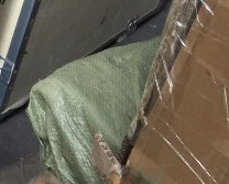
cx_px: -258
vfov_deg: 10.4
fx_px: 923
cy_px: -196
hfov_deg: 12.2
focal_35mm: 136
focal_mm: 4.15
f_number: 2.2
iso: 32
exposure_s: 1/60
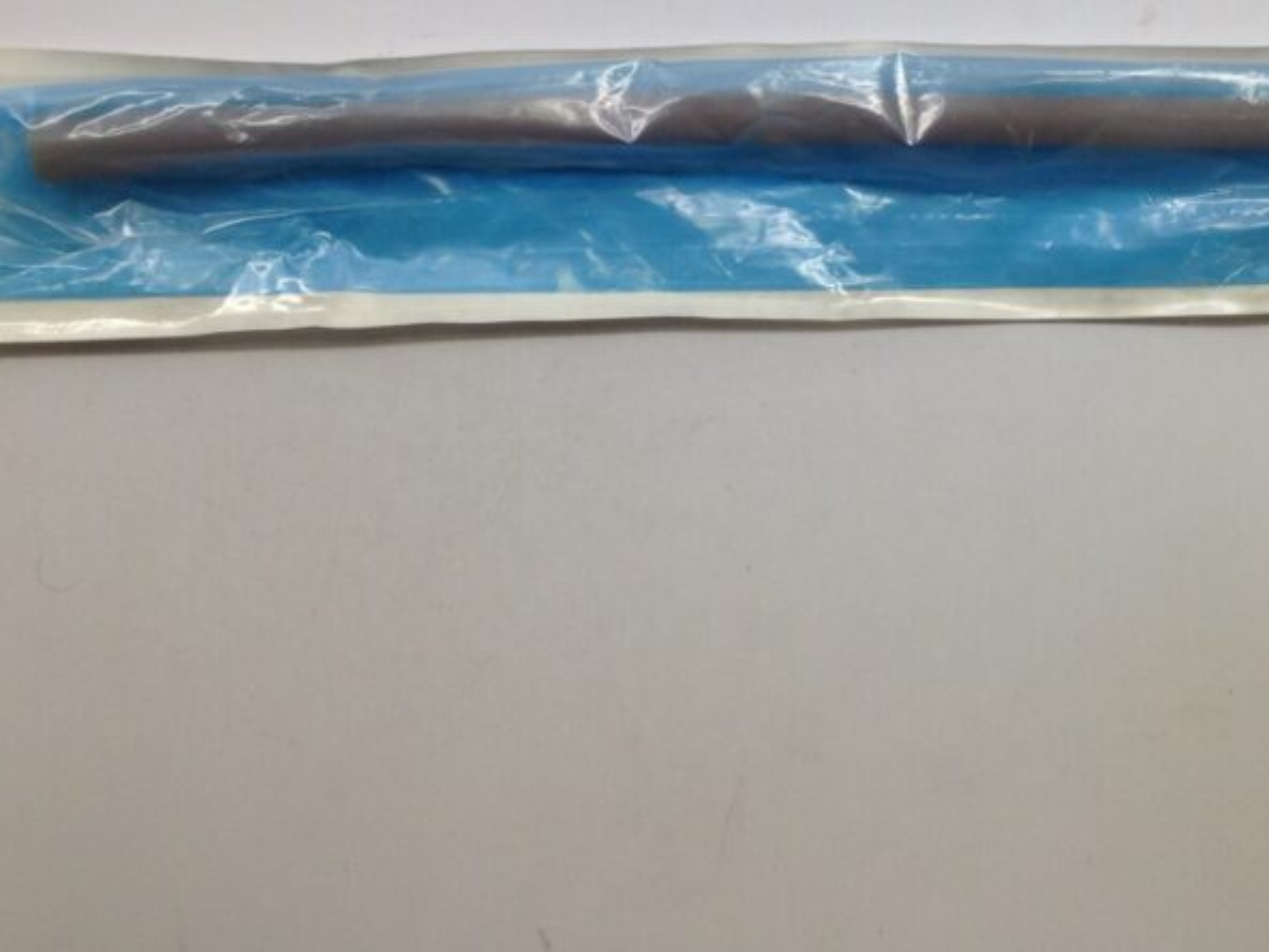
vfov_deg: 25.1
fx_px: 2090
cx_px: 822
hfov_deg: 33.5
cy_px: 137
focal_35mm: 57
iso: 64
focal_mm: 4.12
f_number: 2.4
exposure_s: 1/60
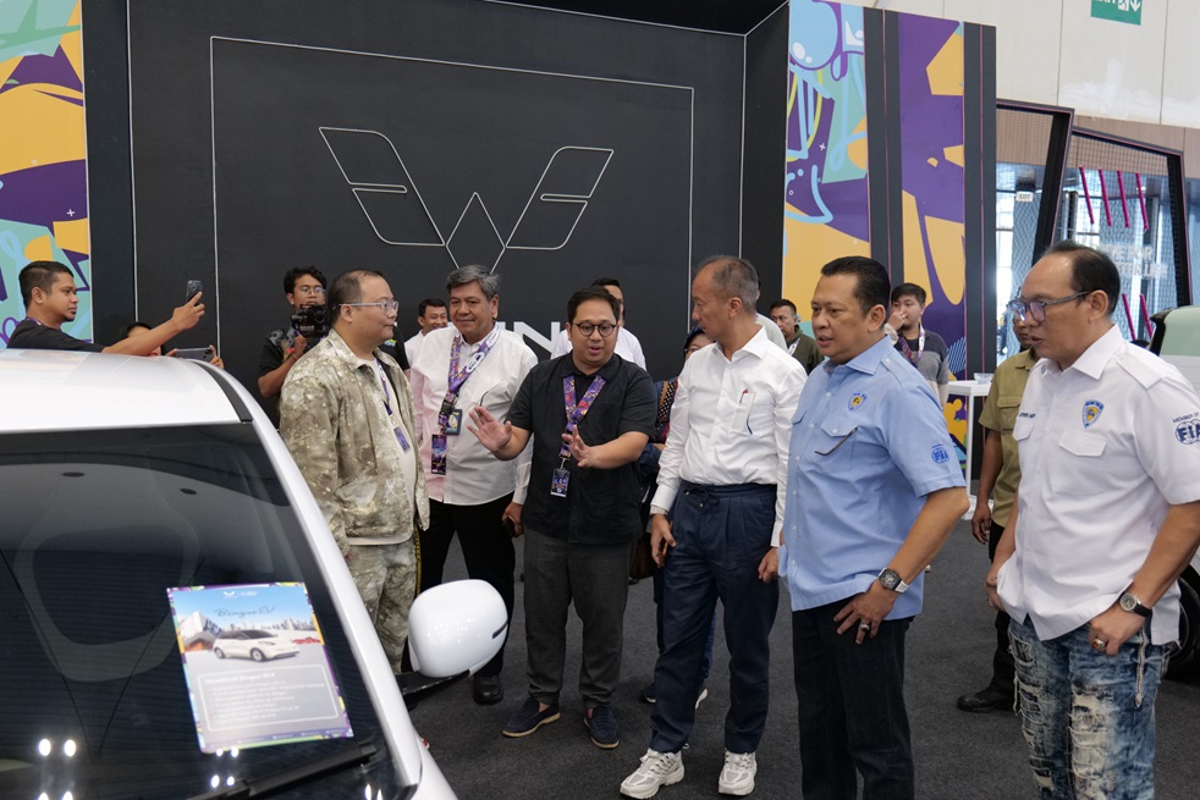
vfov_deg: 42.3
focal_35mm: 31
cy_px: 400
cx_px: 600
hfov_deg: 60.3
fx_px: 1033
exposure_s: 1/100
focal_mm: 31
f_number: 4.2
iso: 4000
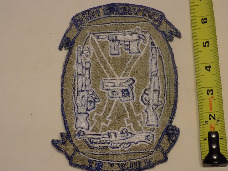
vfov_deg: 12.6
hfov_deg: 16.7
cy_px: 86
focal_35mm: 118
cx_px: 114
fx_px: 777
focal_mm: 20.9
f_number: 4.8
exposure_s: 1/30
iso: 360
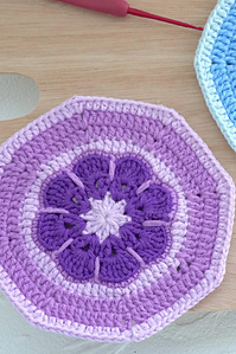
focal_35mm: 150
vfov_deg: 13.7
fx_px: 1477
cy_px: 136
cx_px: 207
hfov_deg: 9.1
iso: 3200
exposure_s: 1/500
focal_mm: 70
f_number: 6.3
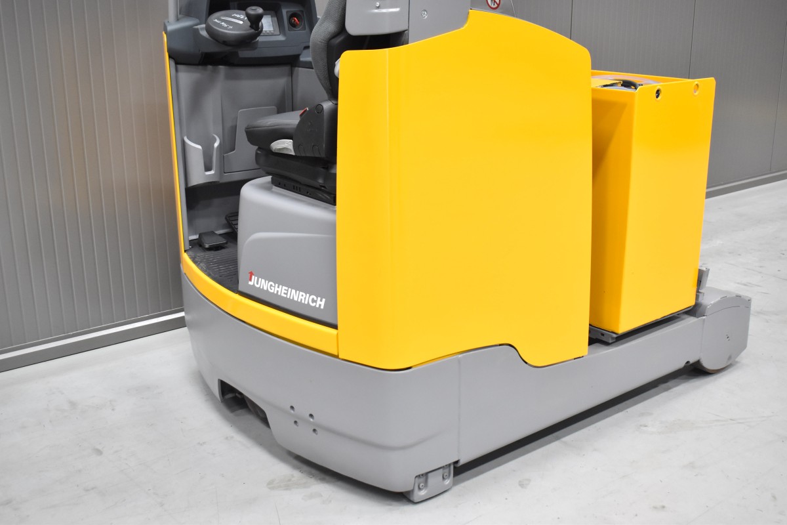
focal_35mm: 40
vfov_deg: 33.0
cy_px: 262
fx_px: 885
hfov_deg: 47.9
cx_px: 394
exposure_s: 1/50
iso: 1600
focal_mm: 27
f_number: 4
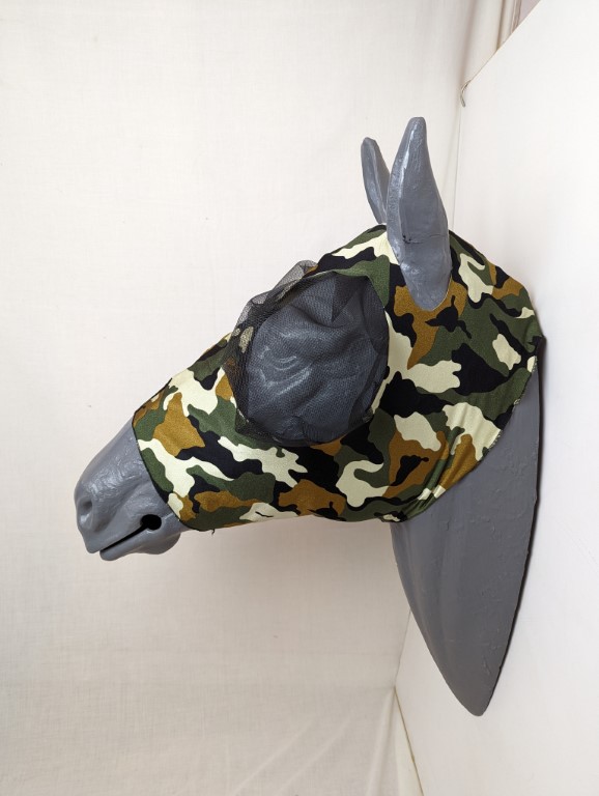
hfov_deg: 56.9
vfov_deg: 71.5
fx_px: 553
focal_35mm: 24
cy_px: 398
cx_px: 300
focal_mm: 6.81
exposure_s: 1/100
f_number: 1.85
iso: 359
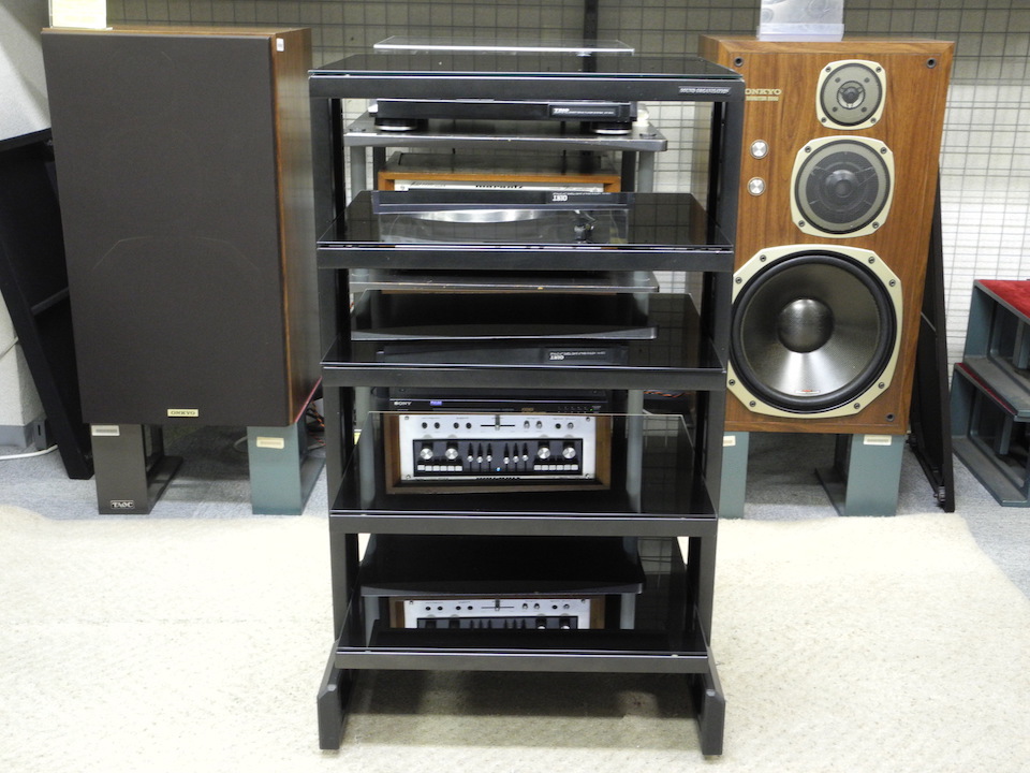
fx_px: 1220
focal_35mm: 41
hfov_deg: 45.8
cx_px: 515
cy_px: 386
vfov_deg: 35.1
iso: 400
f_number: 3.2
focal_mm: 8.8
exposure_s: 1/11.1
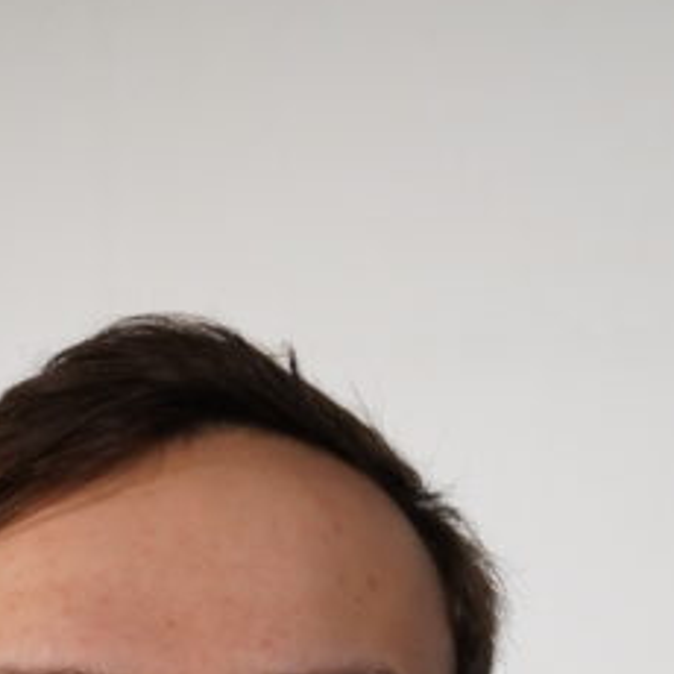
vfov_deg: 5.4
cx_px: 125
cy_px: 1201
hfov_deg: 5.5
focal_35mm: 318
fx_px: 7005
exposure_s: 1/100
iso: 2000
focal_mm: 84
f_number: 7.1
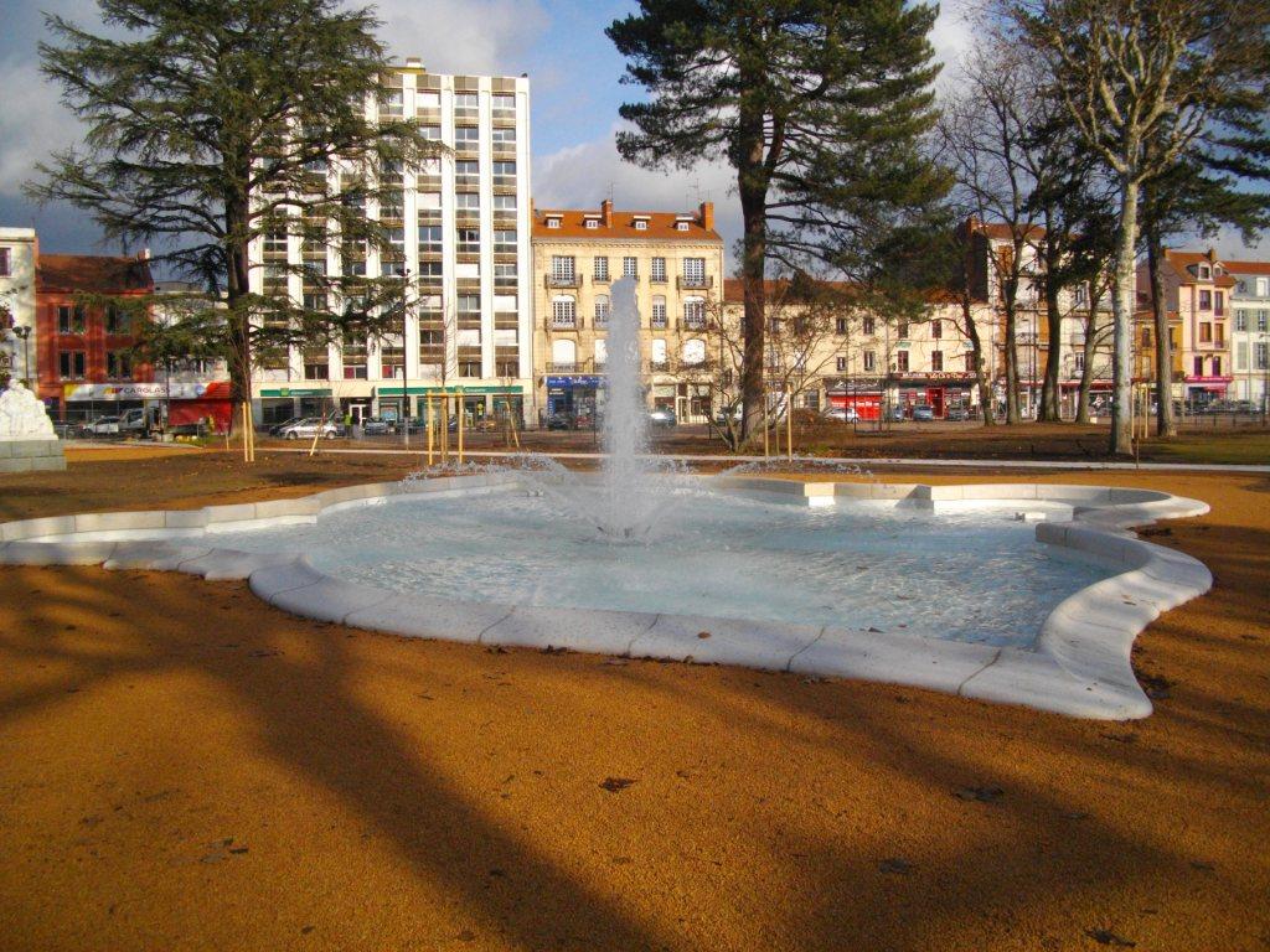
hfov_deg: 58.4
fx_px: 1137
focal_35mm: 31
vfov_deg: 45.4
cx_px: 635
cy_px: 476
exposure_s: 1/400
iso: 200
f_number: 8.8
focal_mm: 5.7
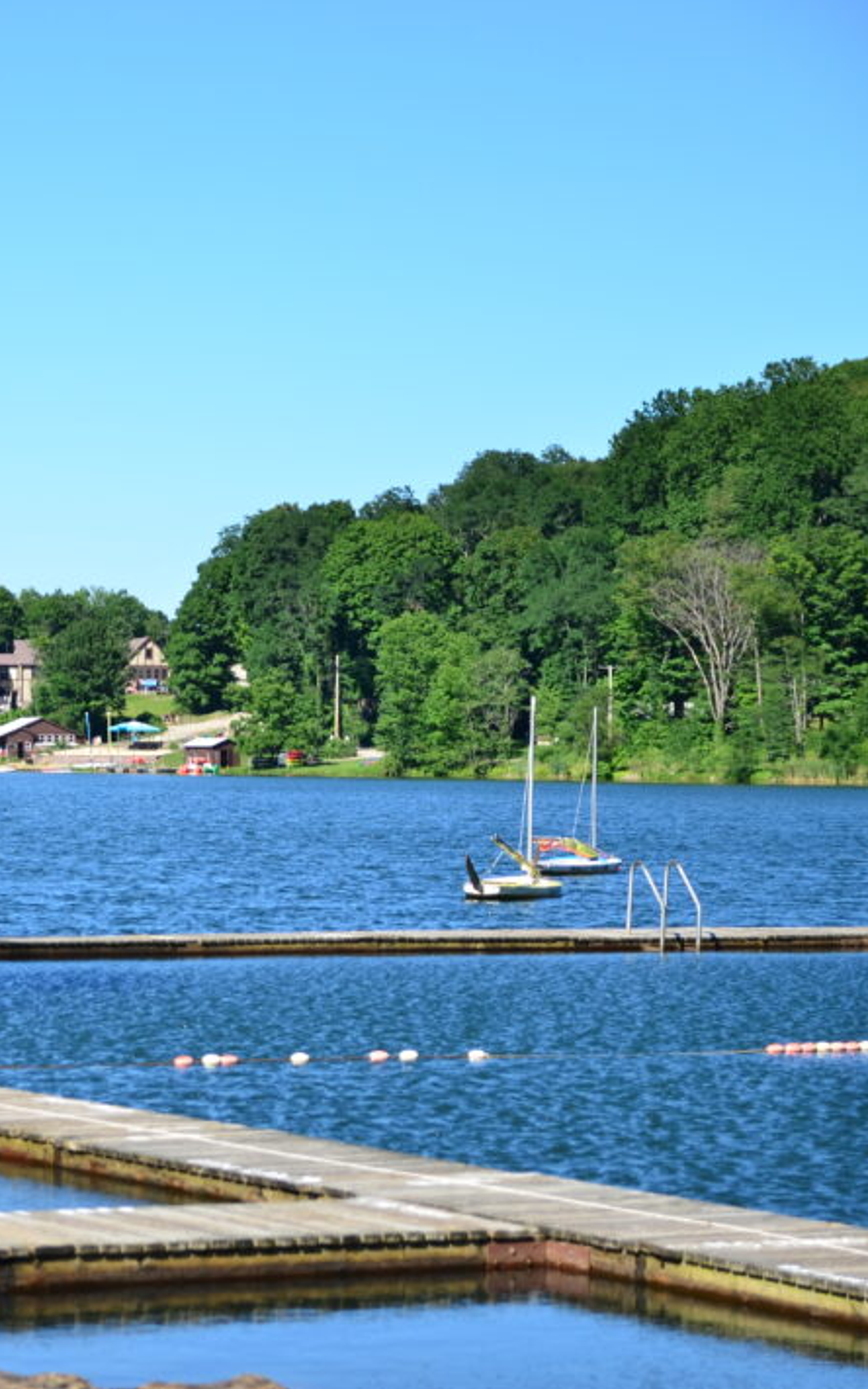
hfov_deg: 11.2
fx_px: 4389
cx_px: -27
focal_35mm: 116
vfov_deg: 18.0
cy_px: 694
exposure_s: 1/1250
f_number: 2.8
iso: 100
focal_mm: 50
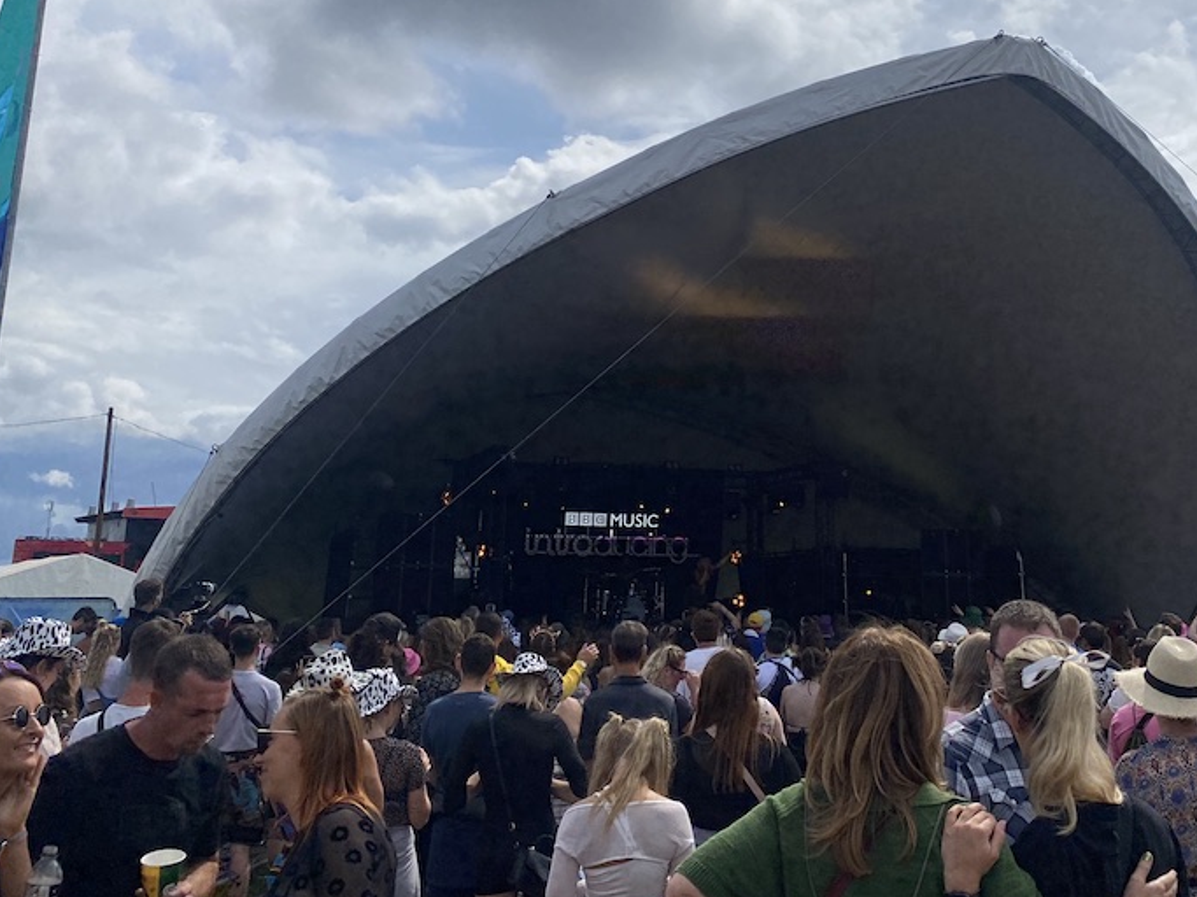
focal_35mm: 39
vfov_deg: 36.1
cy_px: 244
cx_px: 741
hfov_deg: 47.5
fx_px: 1348
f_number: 1.8
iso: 32
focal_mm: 4.25
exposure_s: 1/8850
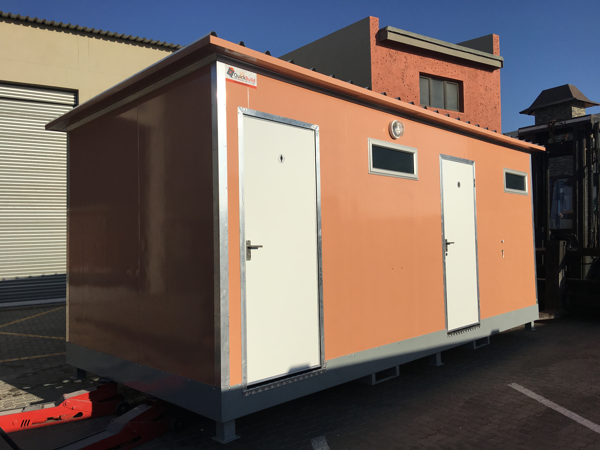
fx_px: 503
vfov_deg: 48.2
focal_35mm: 29
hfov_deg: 61.7
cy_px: 225
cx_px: 300
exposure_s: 1/2849
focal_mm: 4.15
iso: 25
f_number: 2.2
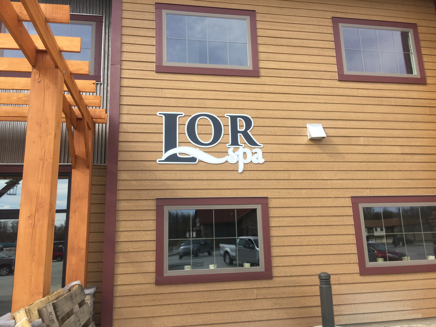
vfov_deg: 48.2
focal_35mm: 29
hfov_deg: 61.7
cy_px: 164
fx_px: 365
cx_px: 218
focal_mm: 4.15
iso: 32
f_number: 2.2
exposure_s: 1/775
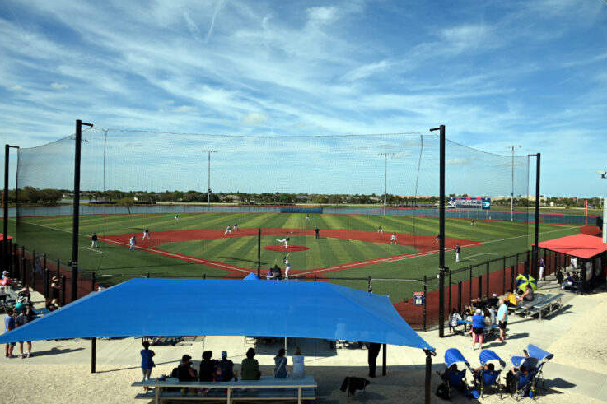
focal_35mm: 25
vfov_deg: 51.3
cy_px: 199
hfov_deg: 71.5
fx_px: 421
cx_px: 306
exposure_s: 1/250
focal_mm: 24
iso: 140
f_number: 5.6
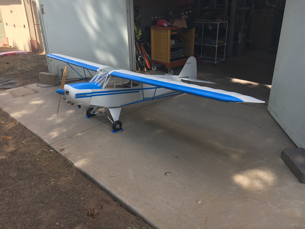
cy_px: 114
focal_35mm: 29
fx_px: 256
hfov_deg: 61.7
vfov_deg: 48.2
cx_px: 152
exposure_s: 1/450
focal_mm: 4.15
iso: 25
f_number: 2.2
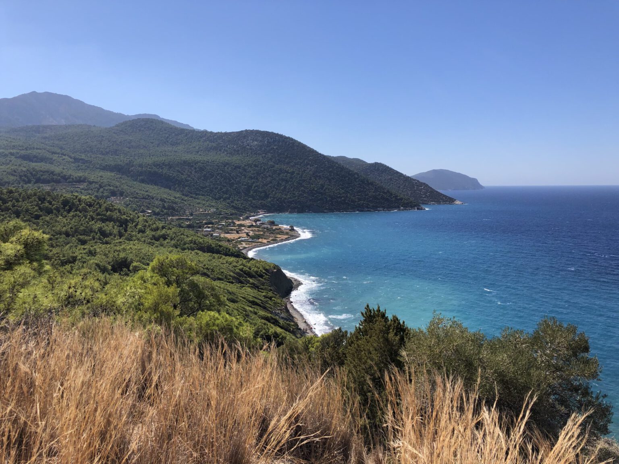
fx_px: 501
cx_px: 310
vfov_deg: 49.7
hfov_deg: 63.4
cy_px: 232
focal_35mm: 28
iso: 20
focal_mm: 4
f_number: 1.8
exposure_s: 1/2404
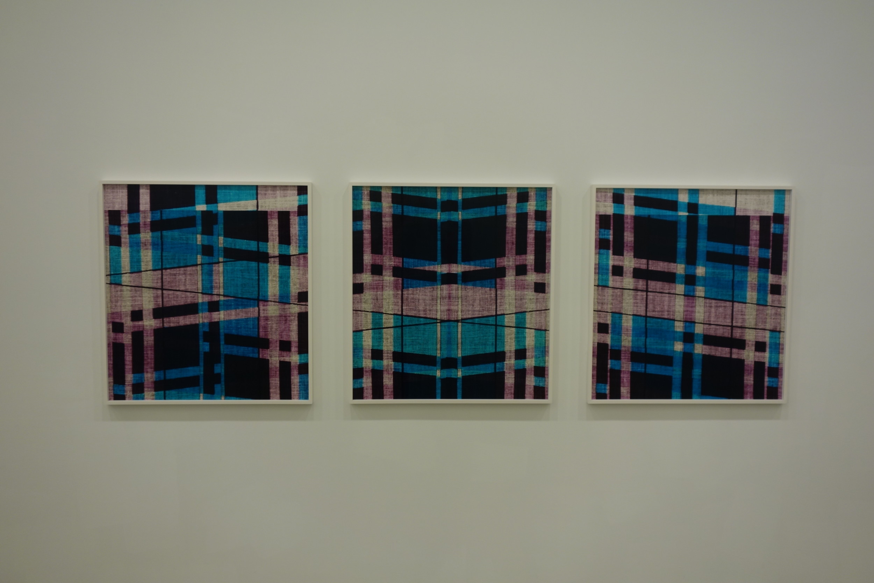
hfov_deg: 51.9
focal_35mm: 37
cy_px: 292
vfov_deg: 35.9
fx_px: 898
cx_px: 437
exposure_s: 1/100
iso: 125
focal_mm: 13.9
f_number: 3.2
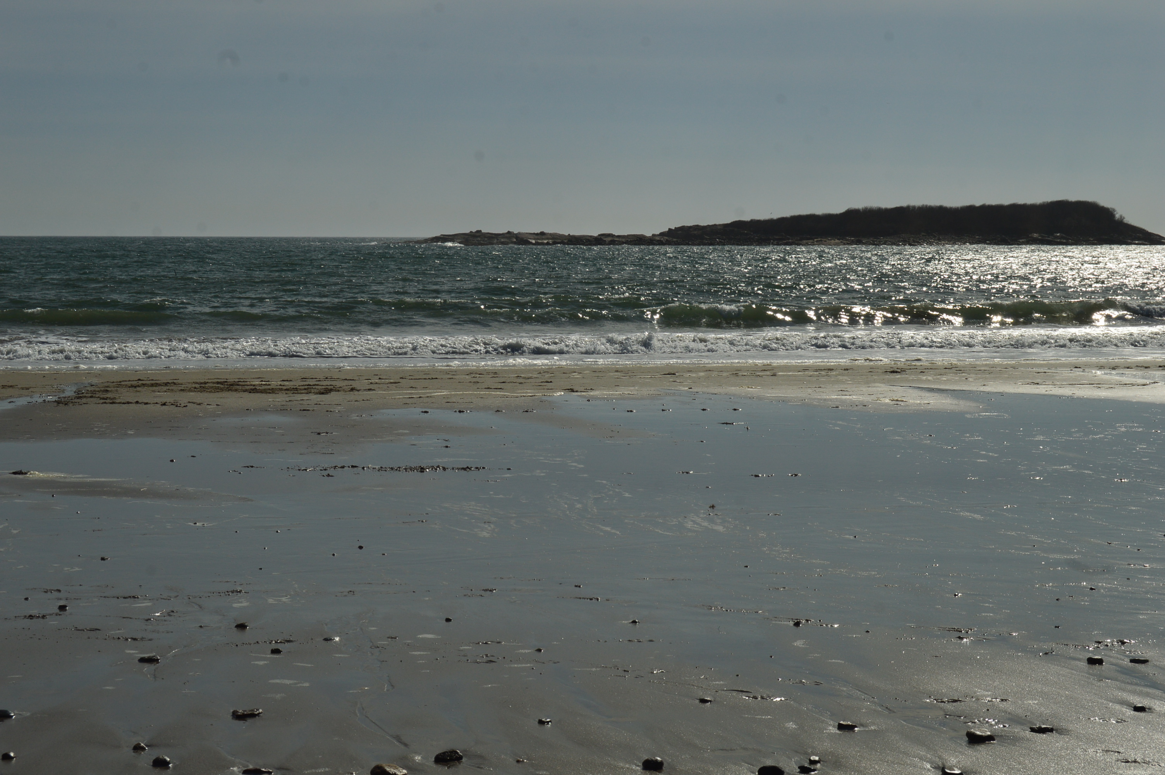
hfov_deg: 29.3
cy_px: 388
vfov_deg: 19.7
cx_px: 582
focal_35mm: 69
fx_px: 2231
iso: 200
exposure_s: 1/800
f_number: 13
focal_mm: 46
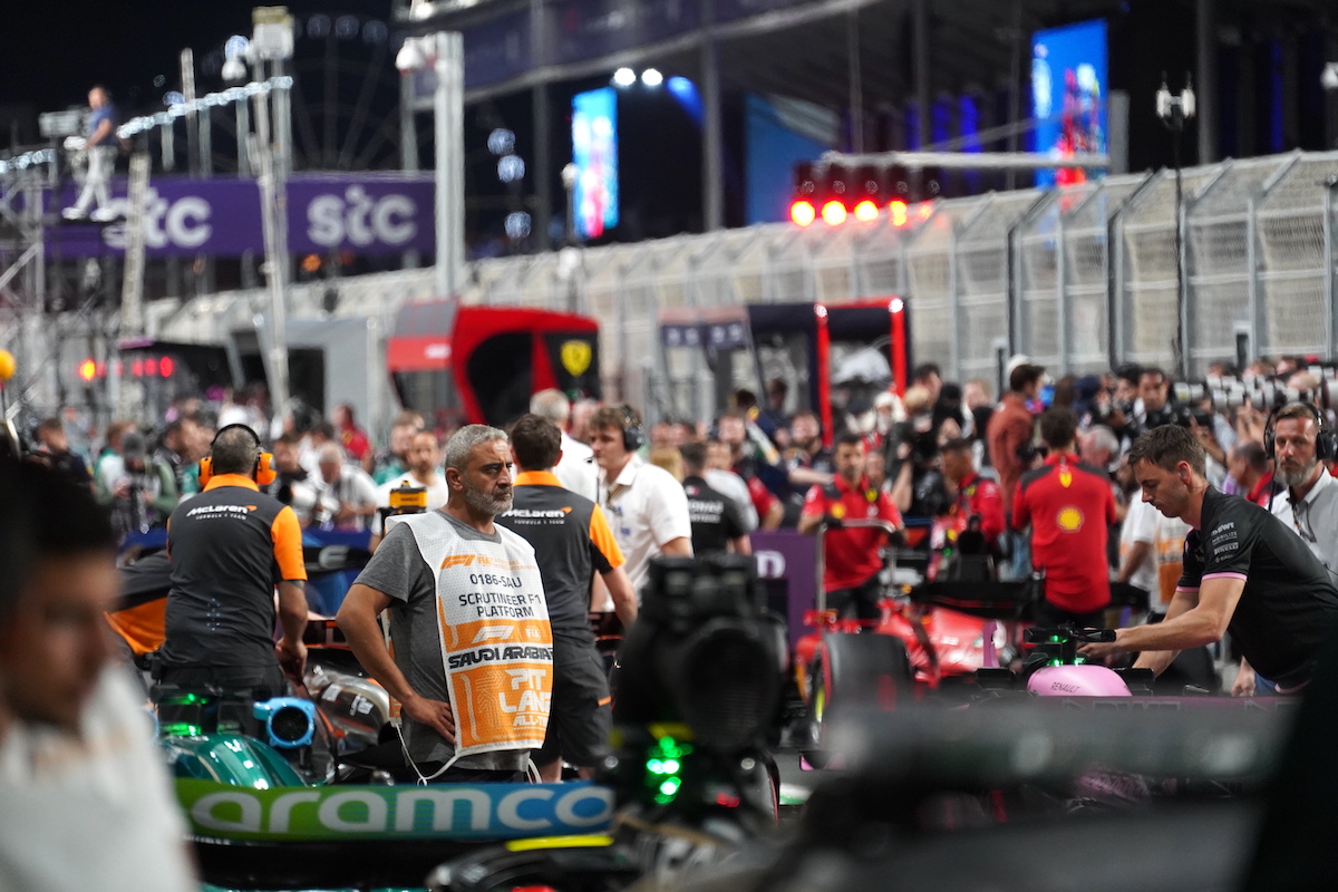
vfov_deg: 4.6
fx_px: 11149
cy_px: 446
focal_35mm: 300
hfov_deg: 6.9
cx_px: 669
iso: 3200
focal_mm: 300
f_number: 5.6
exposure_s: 1/320
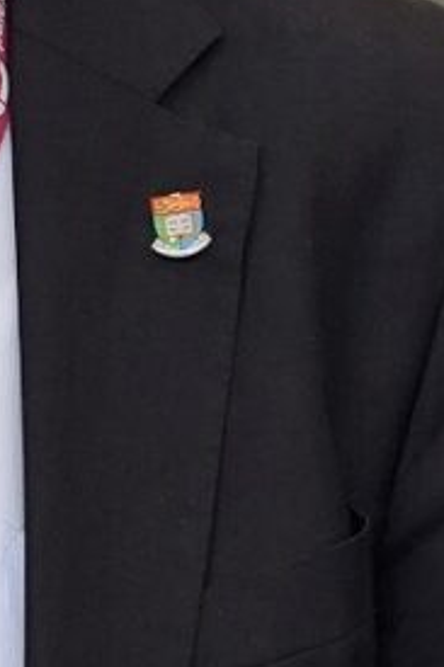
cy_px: 176
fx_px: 6038
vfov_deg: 6.3
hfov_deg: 4.2
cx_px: 510
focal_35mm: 326
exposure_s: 1/60
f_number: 4
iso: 800
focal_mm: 35
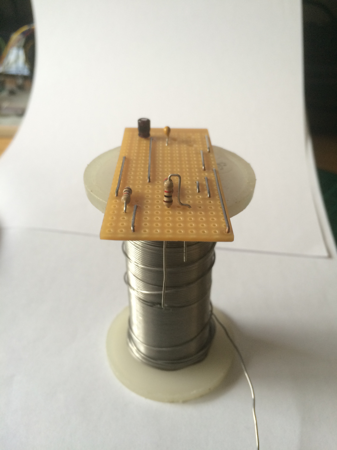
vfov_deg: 61.7
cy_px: 225
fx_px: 376
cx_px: 168
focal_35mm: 29
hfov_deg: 48.2
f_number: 2.2
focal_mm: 4.15
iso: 100
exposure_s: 1/33
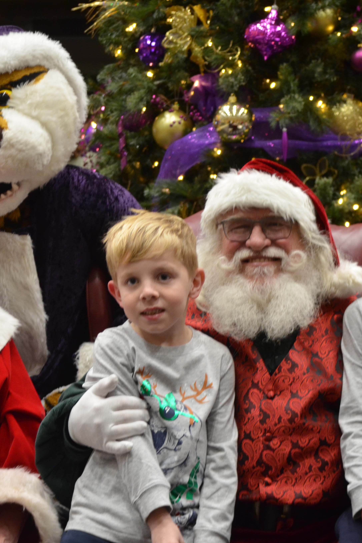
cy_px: 272
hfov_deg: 11.0
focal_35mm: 125
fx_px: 1882
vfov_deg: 16.4
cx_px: 163
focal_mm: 55
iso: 900
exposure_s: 1/15
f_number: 4
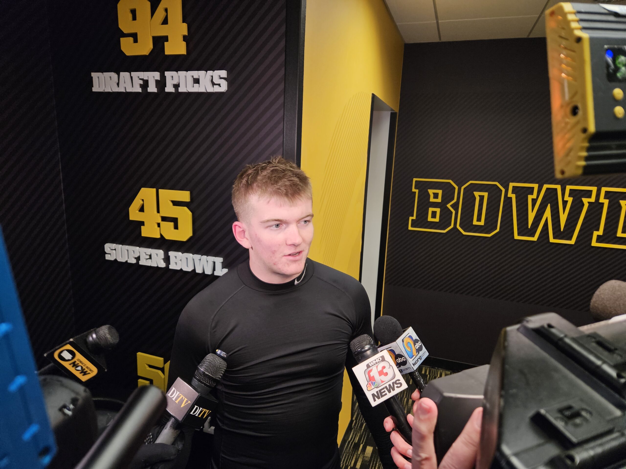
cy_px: 234
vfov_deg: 58.9
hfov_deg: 73.9
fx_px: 416
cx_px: 313
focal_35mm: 23
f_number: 1.8
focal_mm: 5.4
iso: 160
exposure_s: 1/207
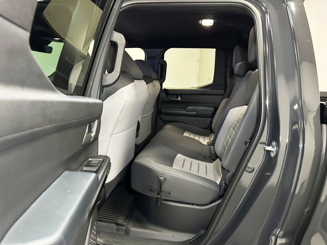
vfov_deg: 56.8
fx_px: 227
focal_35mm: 24
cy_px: 122
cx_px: 164
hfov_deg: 71.6
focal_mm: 6.86
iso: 1000
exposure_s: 1/40
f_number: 1.78
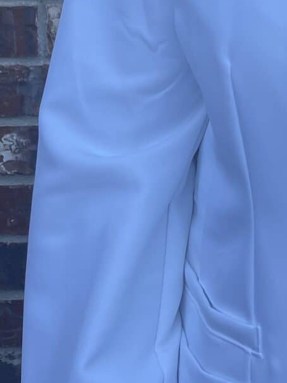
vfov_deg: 18.5
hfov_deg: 15.9
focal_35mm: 88
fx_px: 972
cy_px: -258
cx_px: 374
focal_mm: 4.2
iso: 32
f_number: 1.6
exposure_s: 1/315
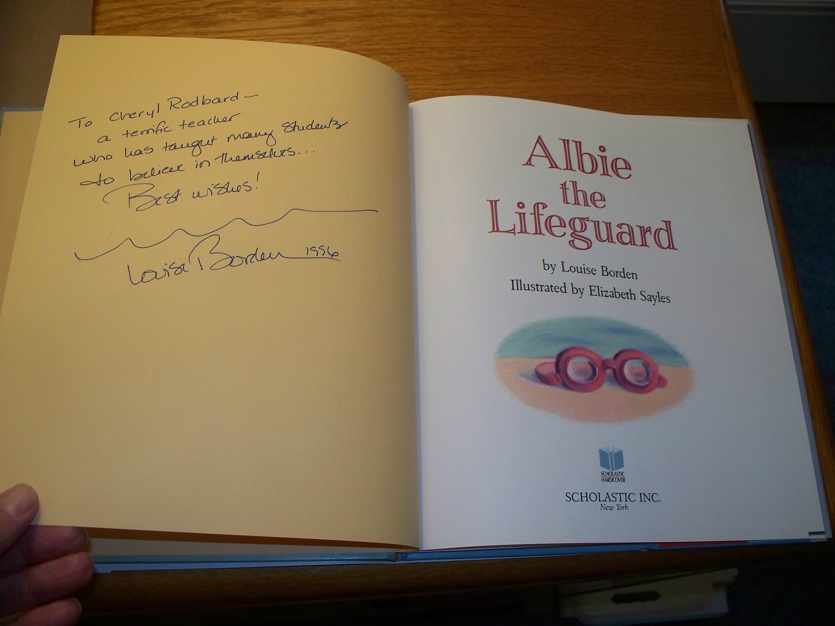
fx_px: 868
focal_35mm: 36
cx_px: 418
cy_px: 313
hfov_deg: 51.4
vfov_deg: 39.7
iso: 200
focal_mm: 7.54
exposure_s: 1/60
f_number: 2.8
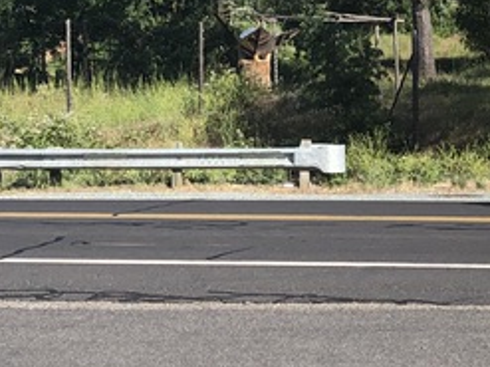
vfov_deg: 12.7
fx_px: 1641
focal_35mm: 116
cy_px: 105
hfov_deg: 16.9
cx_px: 365
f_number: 1.8
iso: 20
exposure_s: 1/941
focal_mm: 4
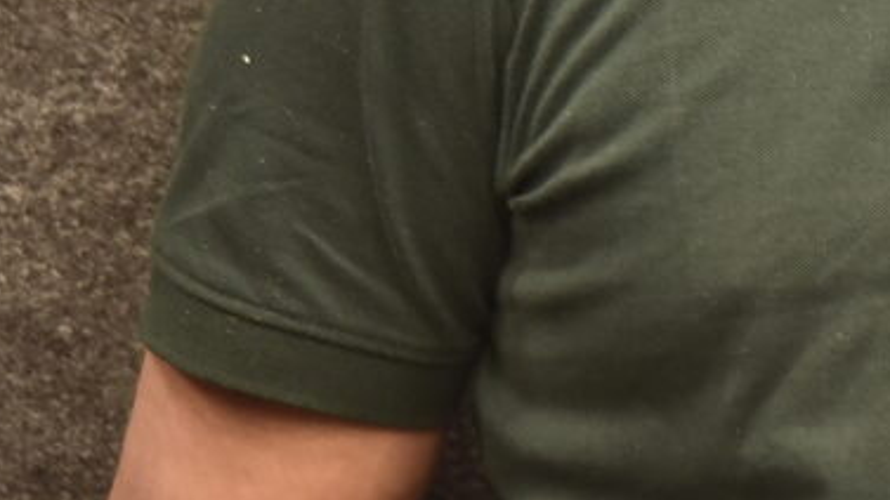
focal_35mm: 346
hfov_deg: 6.2
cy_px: -529
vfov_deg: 3.5
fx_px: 8165
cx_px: 1180
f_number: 4
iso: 1250
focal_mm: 92
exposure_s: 1/20
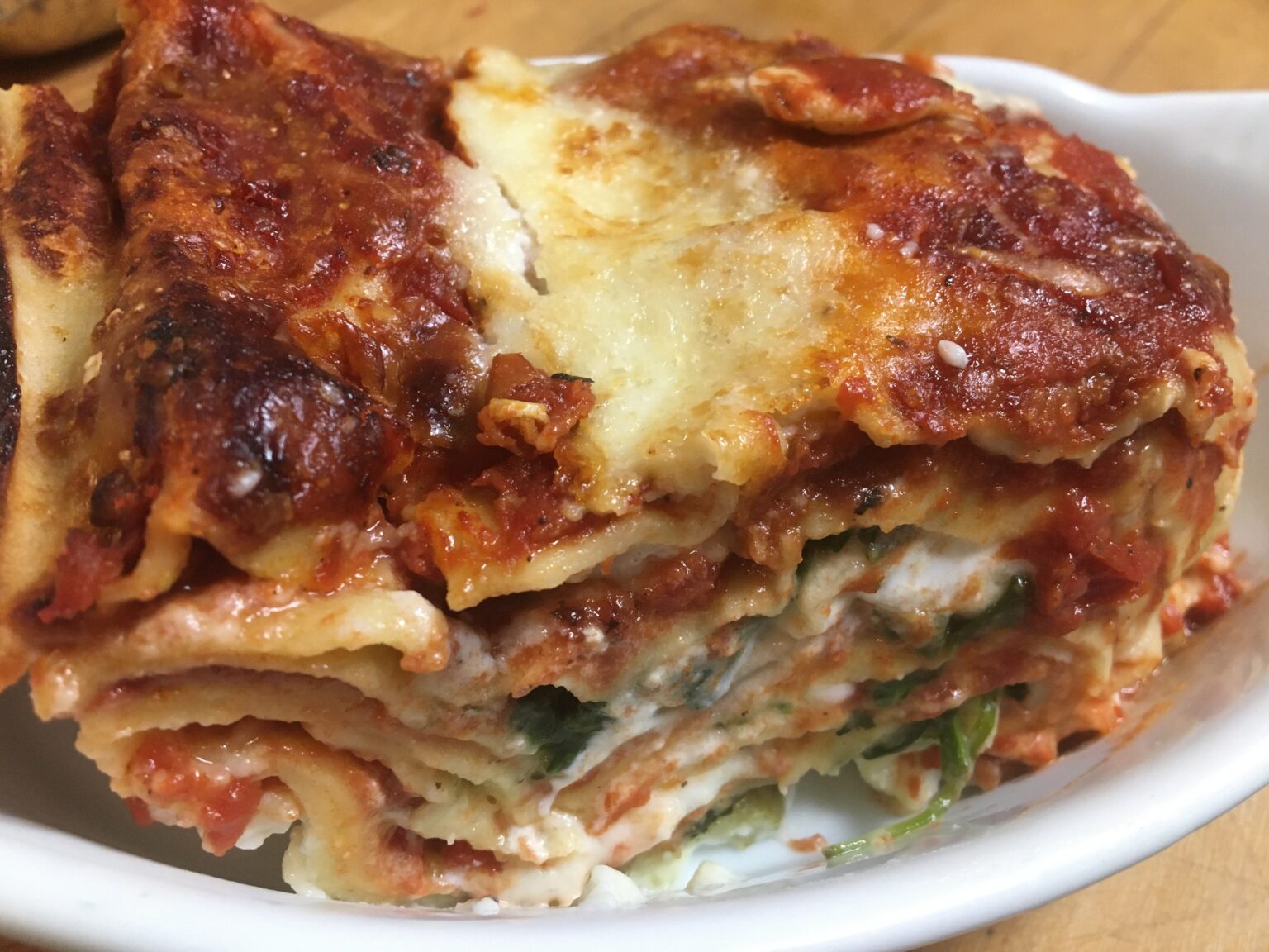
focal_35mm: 29
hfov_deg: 61.7
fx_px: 1063
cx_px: 634
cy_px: 476
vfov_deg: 48.2
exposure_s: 1/30
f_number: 2.2
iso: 125
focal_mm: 4.15
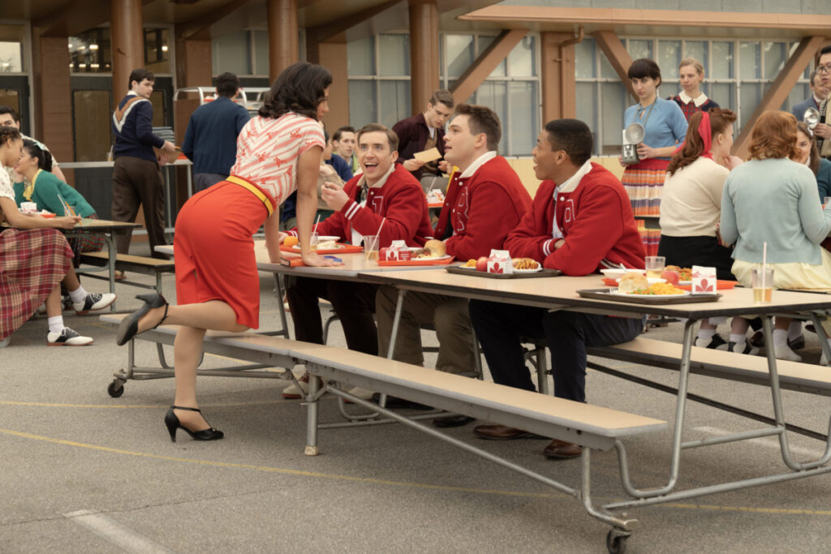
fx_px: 1616
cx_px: 416
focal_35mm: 70
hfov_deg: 28.8
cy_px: 277
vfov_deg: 19.5
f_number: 5.6
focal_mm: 70
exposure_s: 1/160
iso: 640
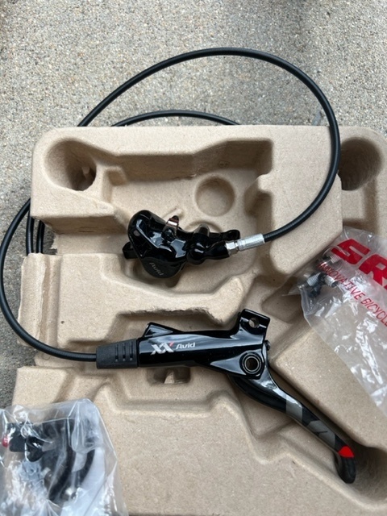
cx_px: 194
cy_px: 258
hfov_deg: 53.1
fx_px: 388
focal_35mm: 26
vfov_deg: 67.3
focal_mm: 5.7
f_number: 1.5
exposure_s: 1/544
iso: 50
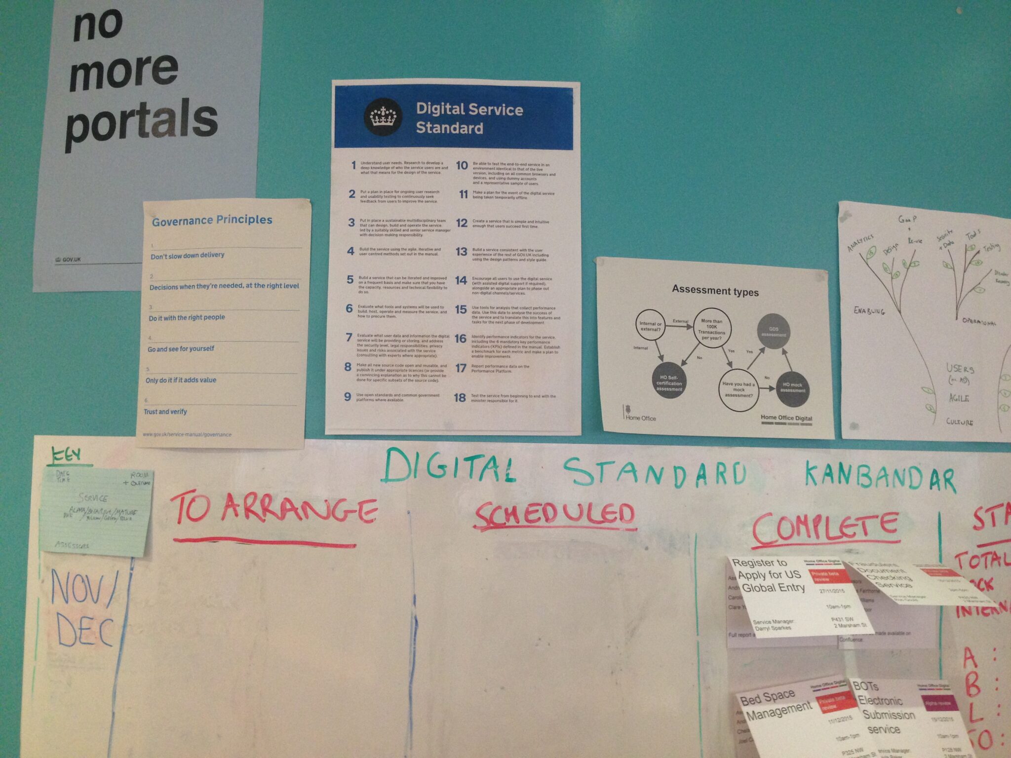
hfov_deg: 55.4
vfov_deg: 42.9
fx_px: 964
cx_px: 506
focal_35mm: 33
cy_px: 379
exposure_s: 1/20
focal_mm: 4.12
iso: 200
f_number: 2.4
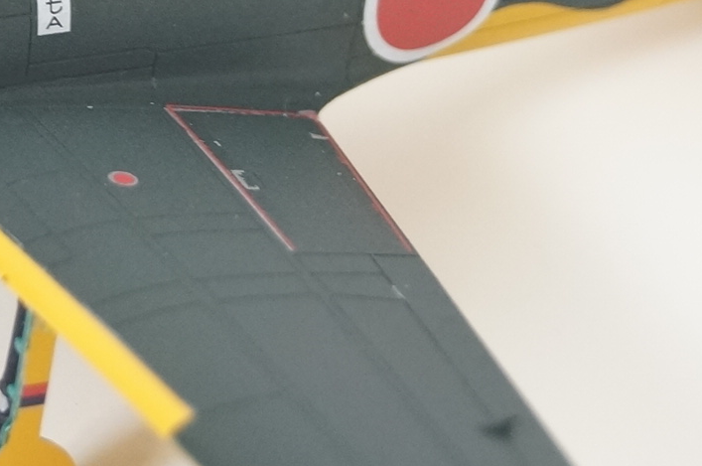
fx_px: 4550
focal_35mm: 234
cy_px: 27
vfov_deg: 5.8
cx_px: 190
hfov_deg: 8.8
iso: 1000
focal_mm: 45
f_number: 5.6
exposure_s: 1/80
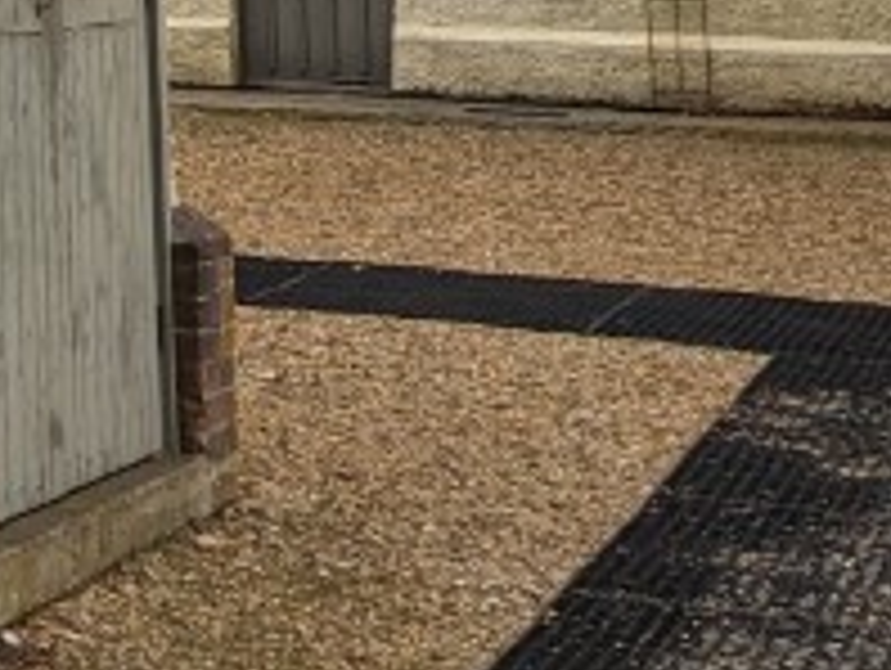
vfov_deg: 9.8
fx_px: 3737
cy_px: -445
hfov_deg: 10.9
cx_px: -1433
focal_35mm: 145
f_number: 1.85
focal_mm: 6.81
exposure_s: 1/951
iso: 48
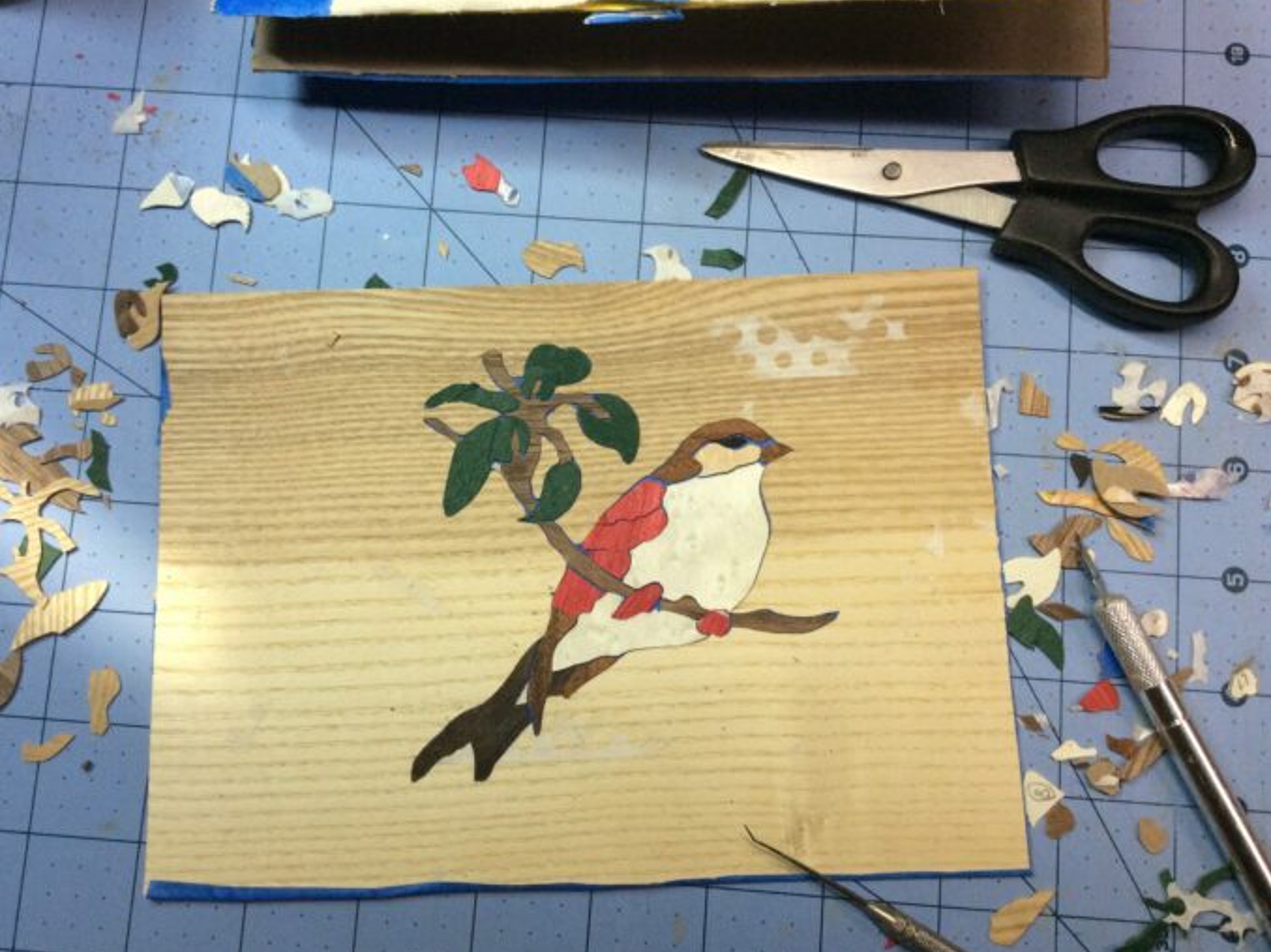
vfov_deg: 42.9
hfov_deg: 55.4
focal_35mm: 33
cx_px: 626
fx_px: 1211
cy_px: 475
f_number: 2.4
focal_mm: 3.3
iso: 64
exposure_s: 1/120
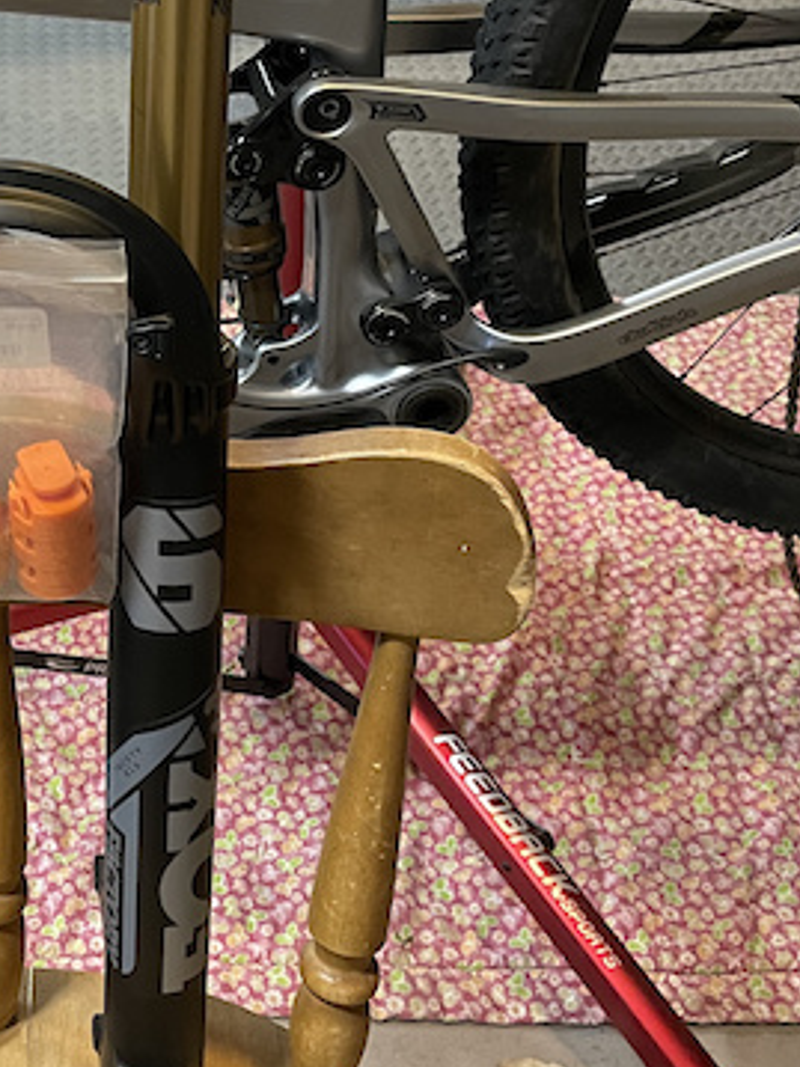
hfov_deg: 24.3
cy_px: 155
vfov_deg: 32.0
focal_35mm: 58
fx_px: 1788
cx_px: 36
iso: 500
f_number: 1.6
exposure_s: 1/60
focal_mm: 4.2
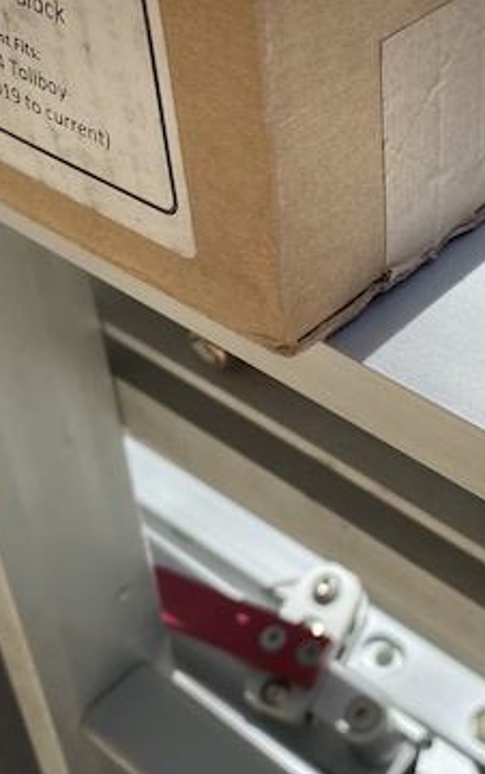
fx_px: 1289
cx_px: 455
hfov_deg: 20.8
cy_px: 227
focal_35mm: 61
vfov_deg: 33.0
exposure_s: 1/1429
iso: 32
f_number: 1.8
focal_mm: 4.25
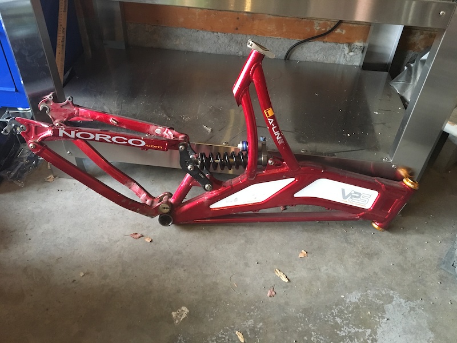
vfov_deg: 48.2
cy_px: 172
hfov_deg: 61.7
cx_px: 228
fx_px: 383
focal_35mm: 29
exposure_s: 1/30
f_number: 2.2
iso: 200
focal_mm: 4.15
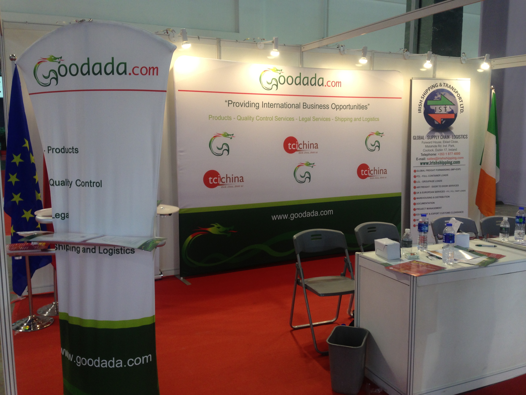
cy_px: 198
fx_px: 501
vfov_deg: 42.9
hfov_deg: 55.4
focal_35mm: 33
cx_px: 263
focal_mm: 4.13
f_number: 2.4
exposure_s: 1/20
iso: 64
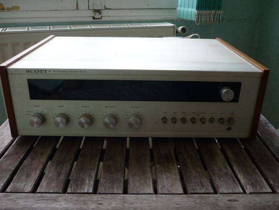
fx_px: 266
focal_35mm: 33
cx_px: 140
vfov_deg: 42.9
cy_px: 105
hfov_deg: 55.4
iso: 100
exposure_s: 1/160
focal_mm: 5.5
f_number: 2.8
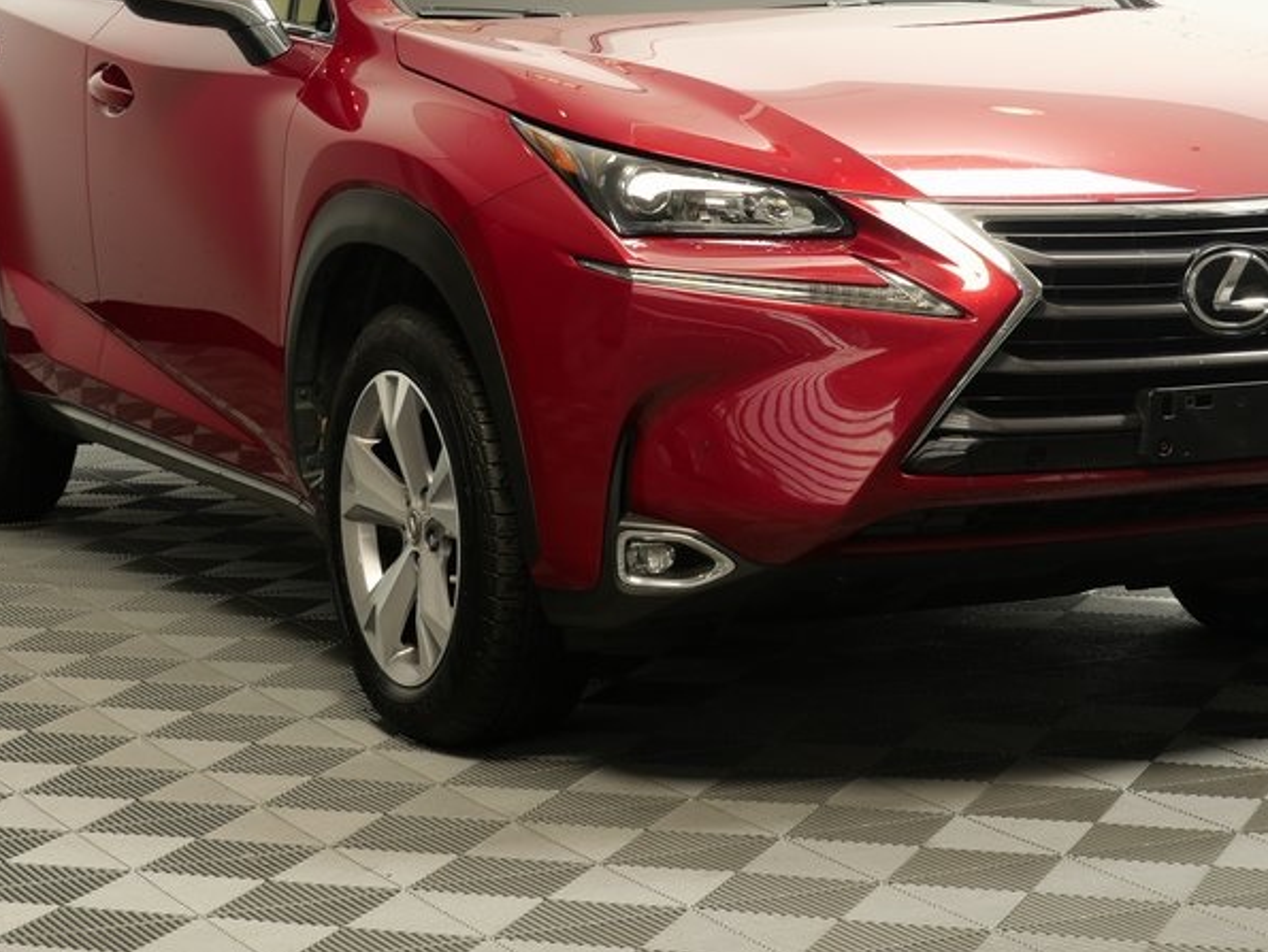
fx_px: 3152
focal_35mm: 86
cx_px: 637
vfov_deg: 17.2
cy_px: 339
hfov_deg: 22.7
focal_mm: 25
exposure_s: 1/200
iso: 250
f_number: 5
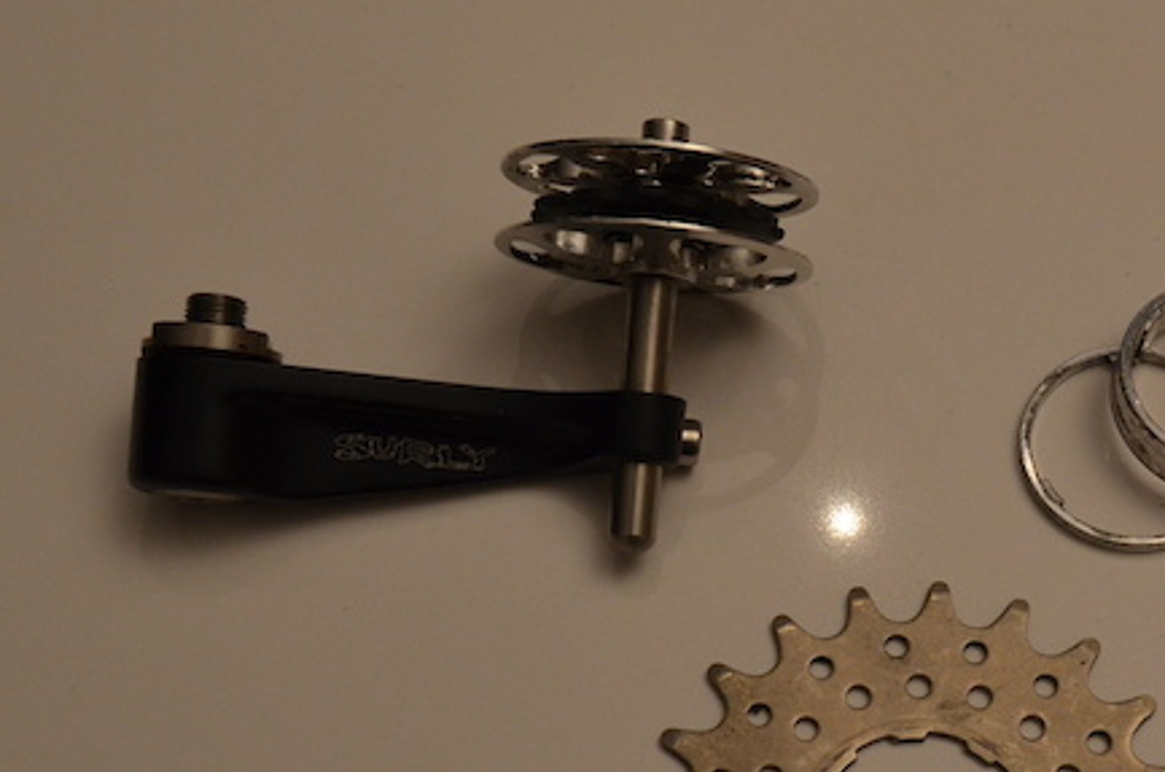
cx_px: 944
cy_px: 554
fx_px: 2326
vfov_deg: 18.8
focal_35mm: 72
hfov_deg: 27.5
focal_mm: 26
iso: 1000
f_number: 7.1
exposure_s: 1/160
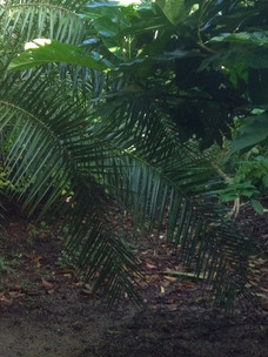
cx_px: 315
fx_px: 950
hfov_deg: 15.5
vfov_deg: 20.7
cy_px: 6
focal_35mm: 92
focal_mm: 3.85
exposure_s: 1/40
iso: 100
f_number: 2.8
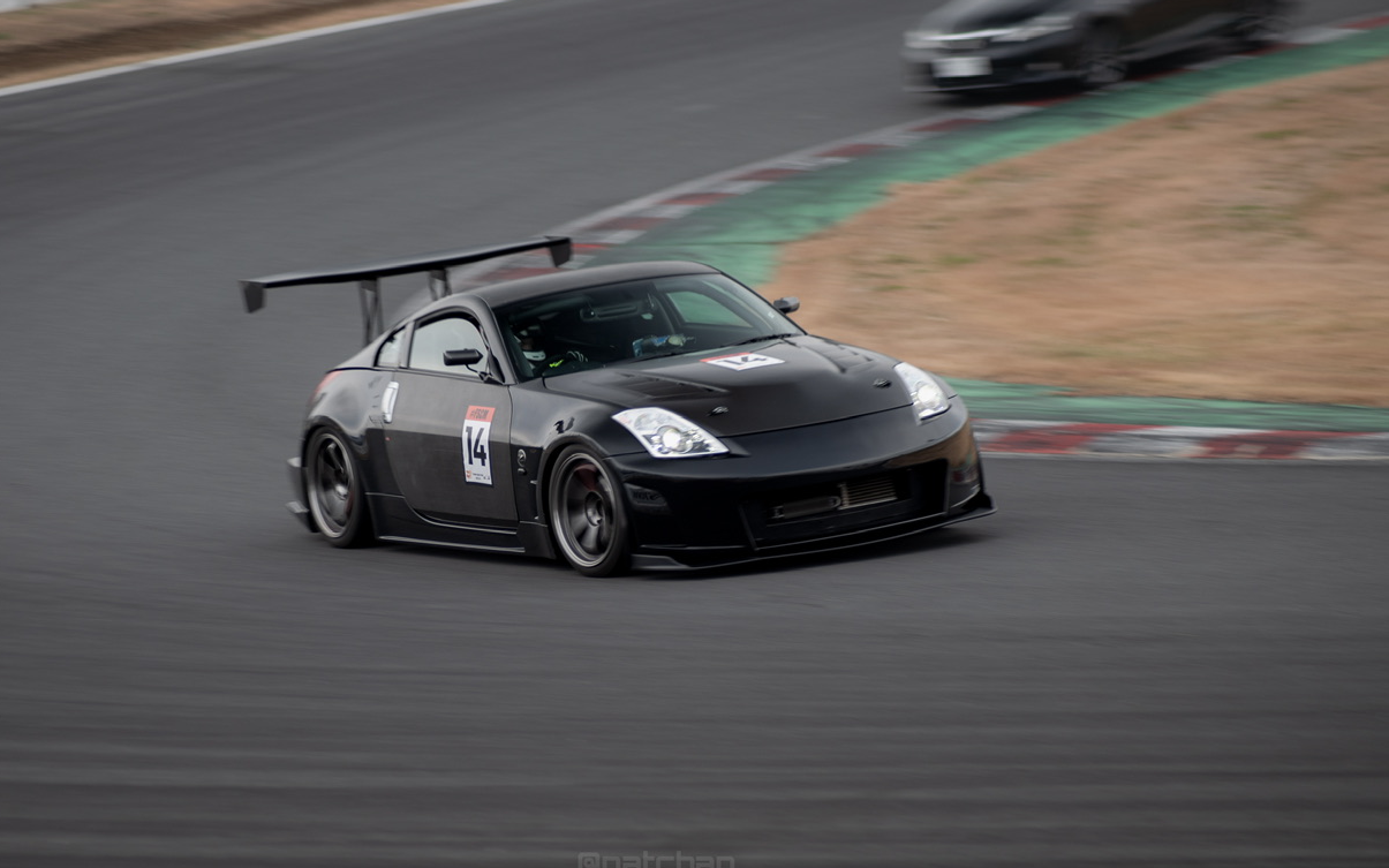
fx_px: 4505
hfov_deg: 17.5
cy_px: 383
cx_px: 656
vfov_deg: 11.0
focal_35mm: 119
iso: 100
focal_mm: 110
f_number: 4.5
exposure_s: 1/80
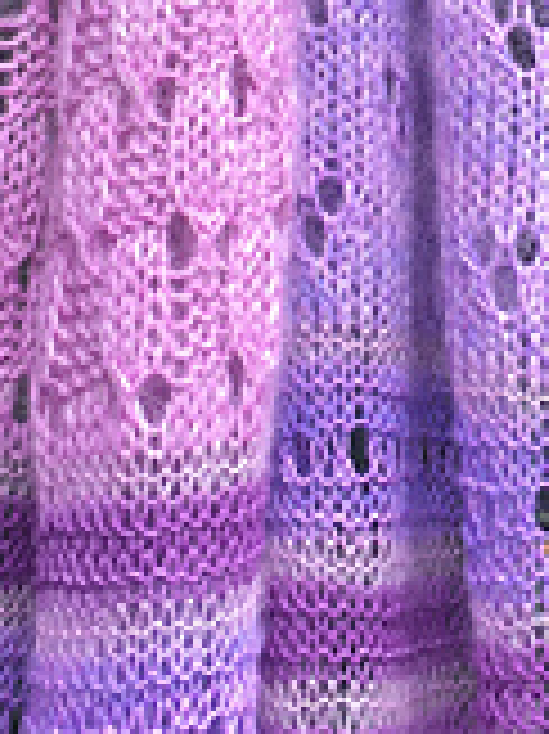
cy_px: -23
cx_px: 470
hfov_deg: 16.4
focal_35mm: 89
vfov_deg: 21.2
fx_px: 1884
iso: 25
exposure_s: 1/60
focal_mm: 4.15
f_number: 2.2
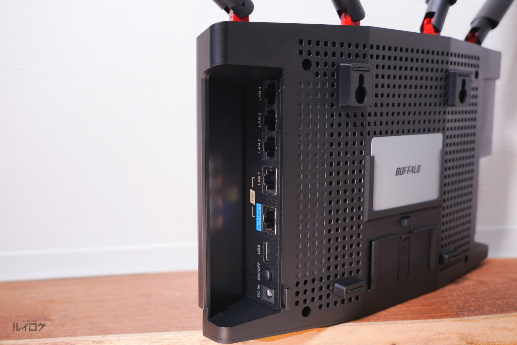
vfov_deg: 37.4
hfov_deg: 53.9
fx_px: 508
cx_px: 258
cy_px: 172
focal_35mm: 35
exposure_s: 1/40
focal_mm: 35.4
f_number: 5.6
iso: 1000
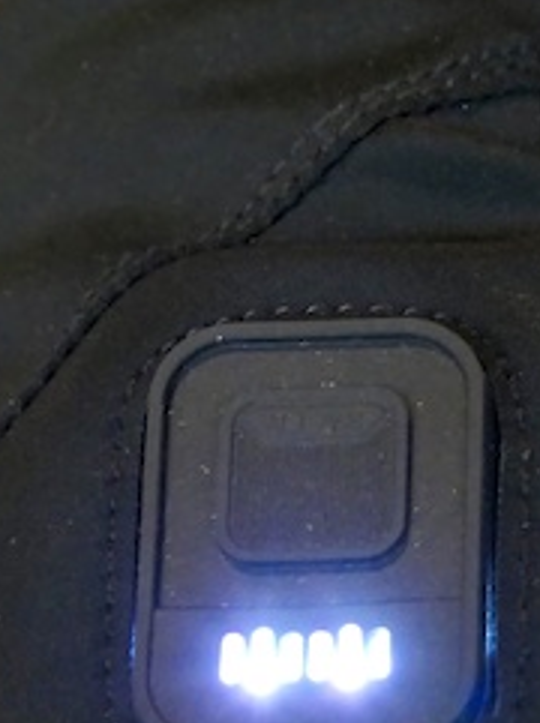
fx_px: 3066
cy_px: 688
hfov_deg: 10.1
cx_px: 339
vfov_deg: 13.3
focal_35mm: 147
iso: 1600
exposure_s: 1/30
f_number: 4.5
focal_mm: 16.6
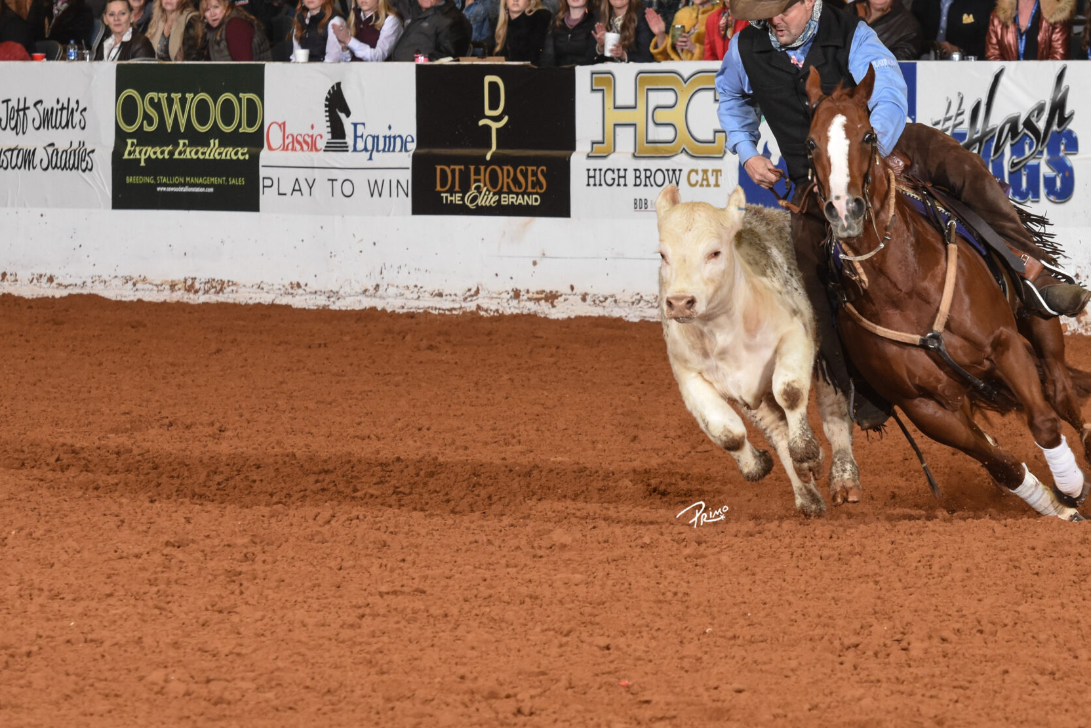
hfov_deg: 6.9
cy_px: 208
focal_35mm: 300
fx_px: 9093
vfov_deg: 4.6
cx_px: 838
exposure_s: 1/250
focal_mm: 130
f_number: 5.6
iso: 1250
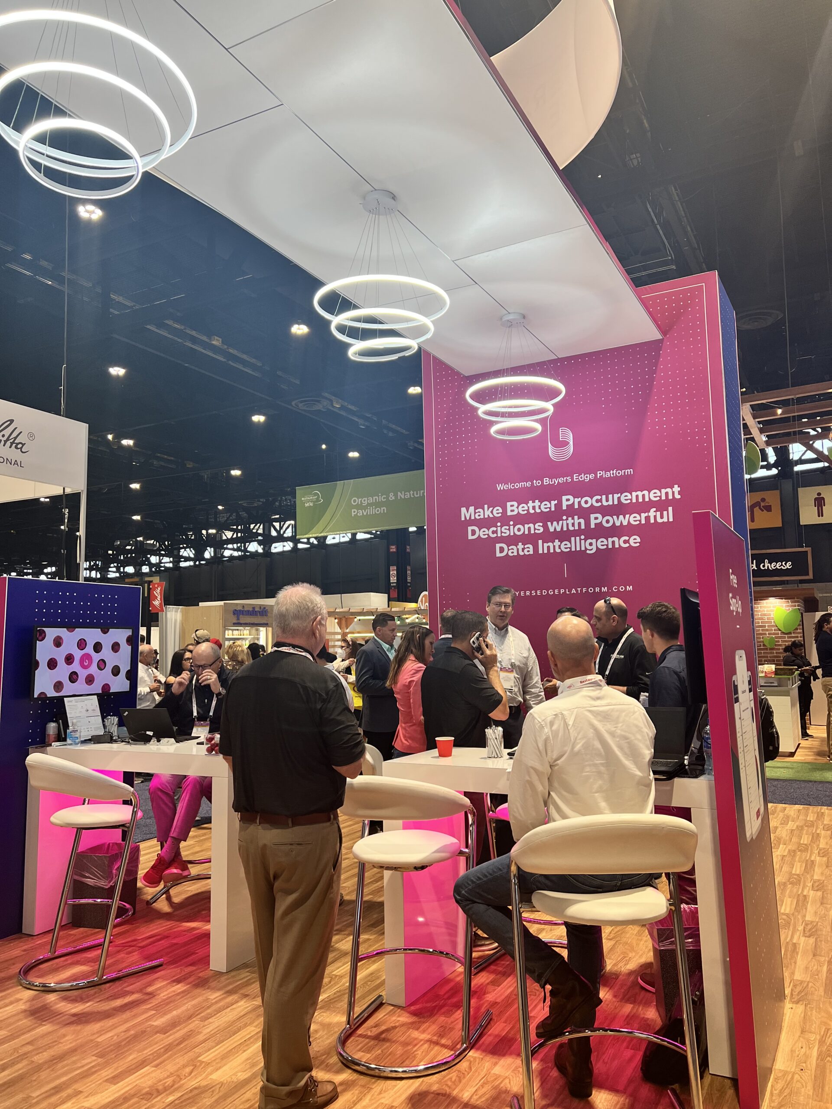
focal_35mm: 26
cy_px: 554
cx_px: 416
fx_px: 833
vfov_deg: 67.3
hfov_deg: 53.1
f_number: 1.5
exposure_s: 1/120
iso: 100
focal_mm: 5.7
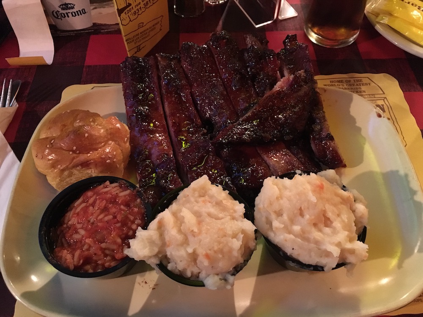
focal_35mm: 29
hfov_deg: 61.7
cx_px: 212
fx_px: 354
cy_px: 158
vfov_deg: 48.2
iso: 640
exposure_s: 1/15
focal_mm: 4.15
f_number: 2.2
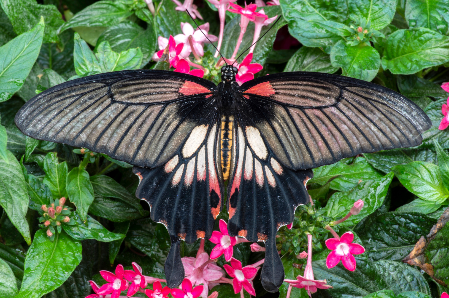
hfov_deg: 13.7
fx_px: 1867
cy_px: 149
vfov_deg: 9.1
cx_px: 224
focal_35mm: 150
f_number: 16
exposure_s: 1
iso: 100
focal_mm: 100
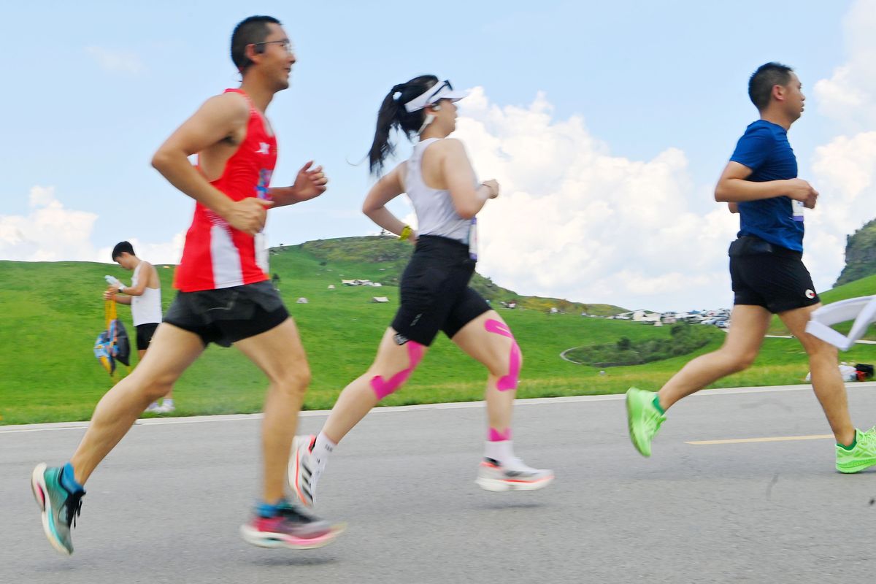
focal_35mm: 34
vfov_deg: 38.9
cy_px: 292
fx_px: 827
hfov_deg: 55.8
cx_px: 438
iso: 100
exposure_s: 1/125
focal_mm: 34
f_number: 14
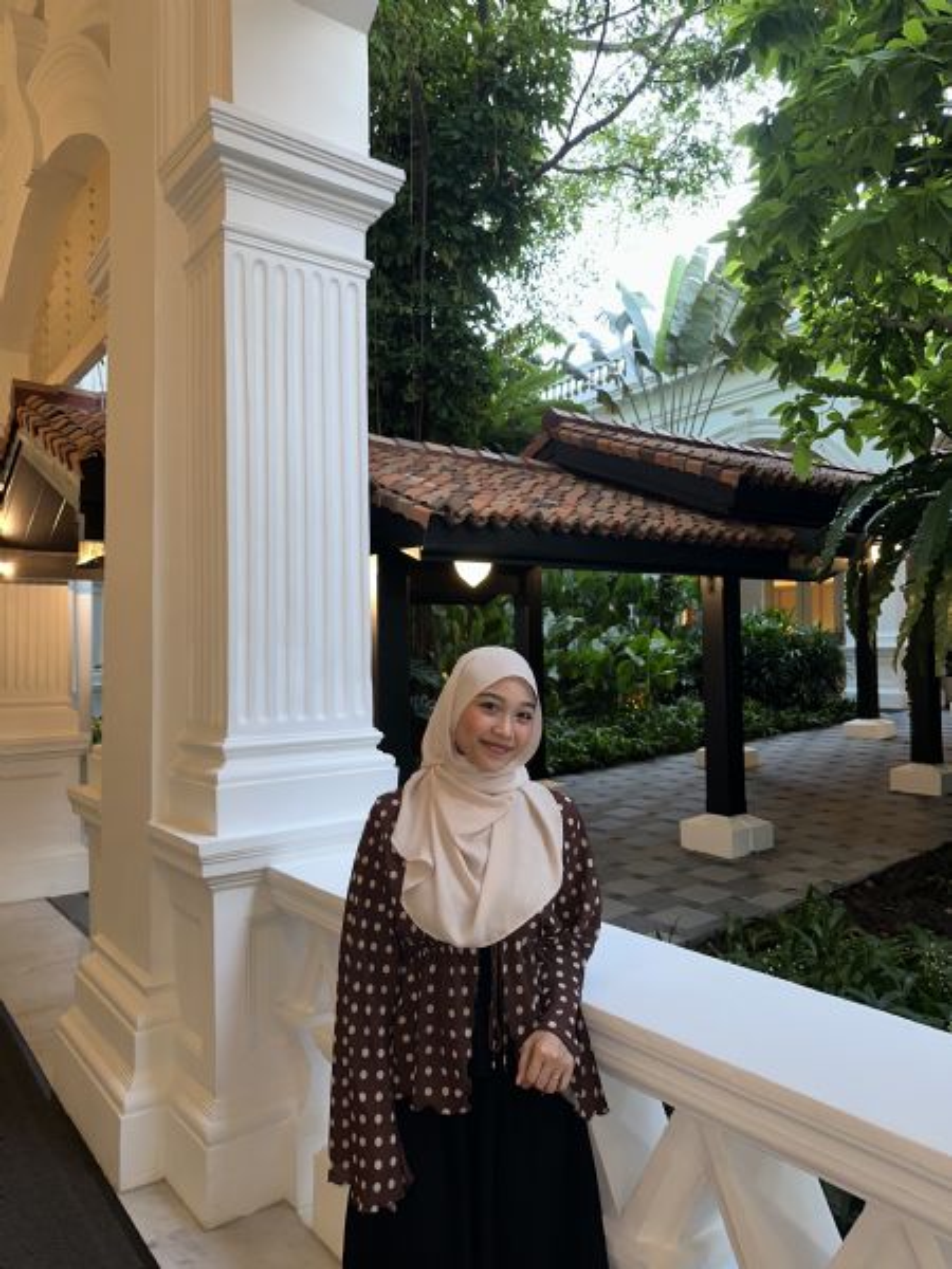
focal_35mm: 24
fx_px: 880
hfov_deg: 56.8
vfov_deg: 71.6
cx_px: 476
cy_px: 634
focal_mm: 6.86
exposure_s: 1/24
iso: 80
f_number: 1.78
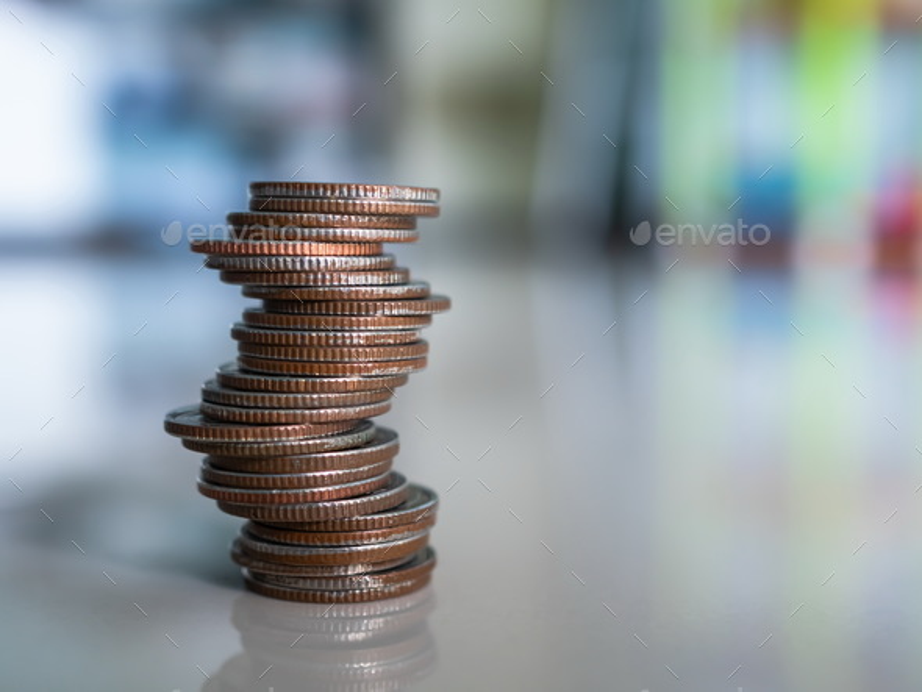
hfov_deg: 38.2
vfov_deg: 29.1
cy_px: 346
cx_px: 461
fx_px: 1332
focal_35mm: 50
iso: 320
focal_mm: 25
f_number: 2.2
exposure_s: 1/60
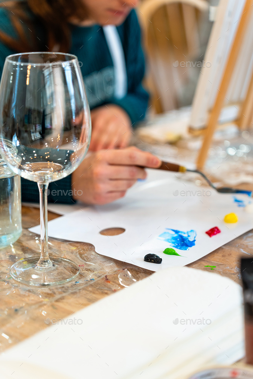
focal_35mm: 75
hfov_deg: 18.2
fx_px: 791
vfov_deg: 27.0
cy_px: 190
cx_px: 126
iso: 800
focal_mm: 75
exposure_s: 1/200
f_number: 2.8
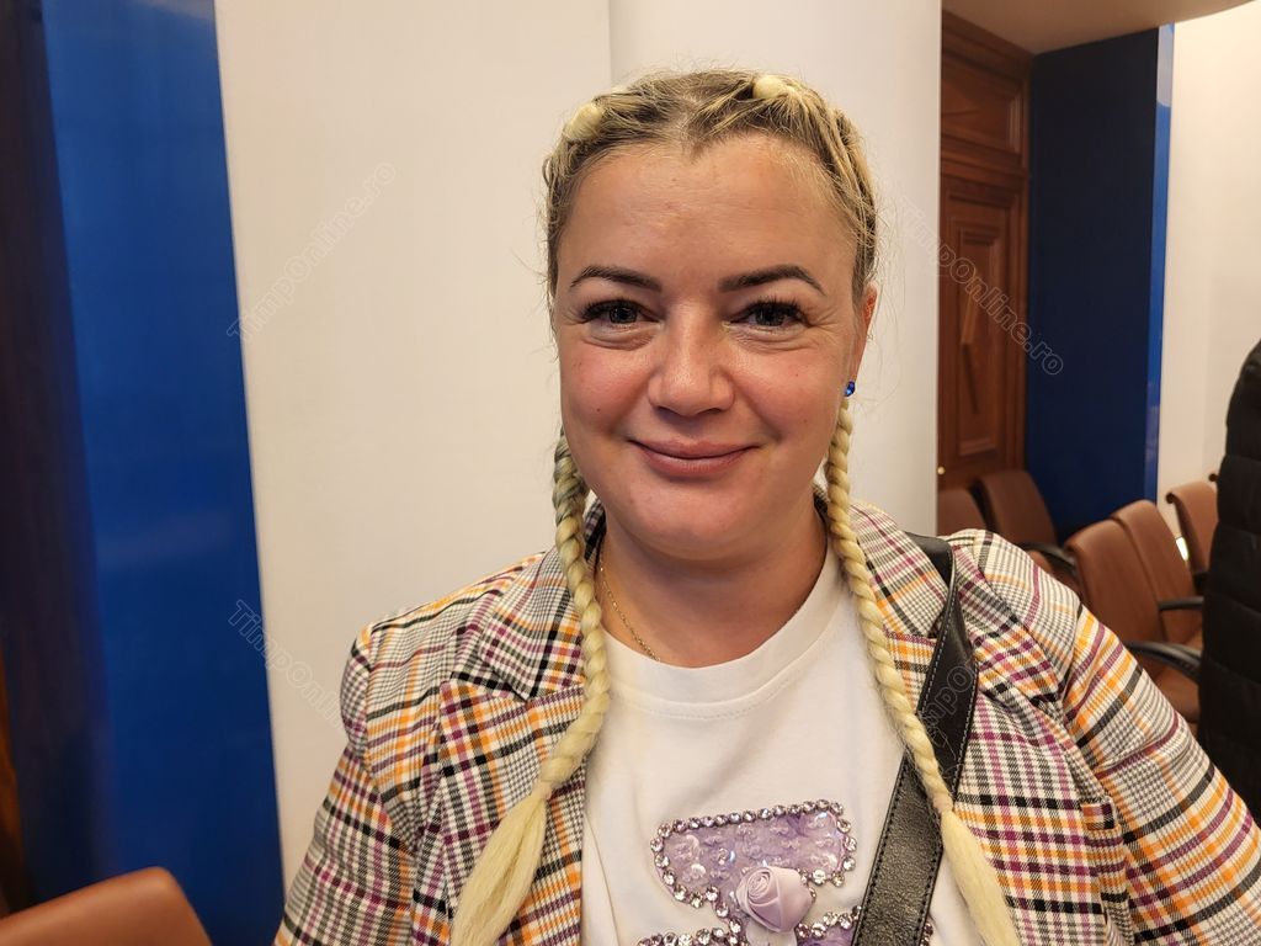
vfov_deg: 53.1
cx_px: 630
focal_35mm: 26
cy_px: 473
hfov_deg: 67.3
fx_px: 947
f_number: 1.8
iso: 200
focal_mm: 5.4
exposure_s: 1/50
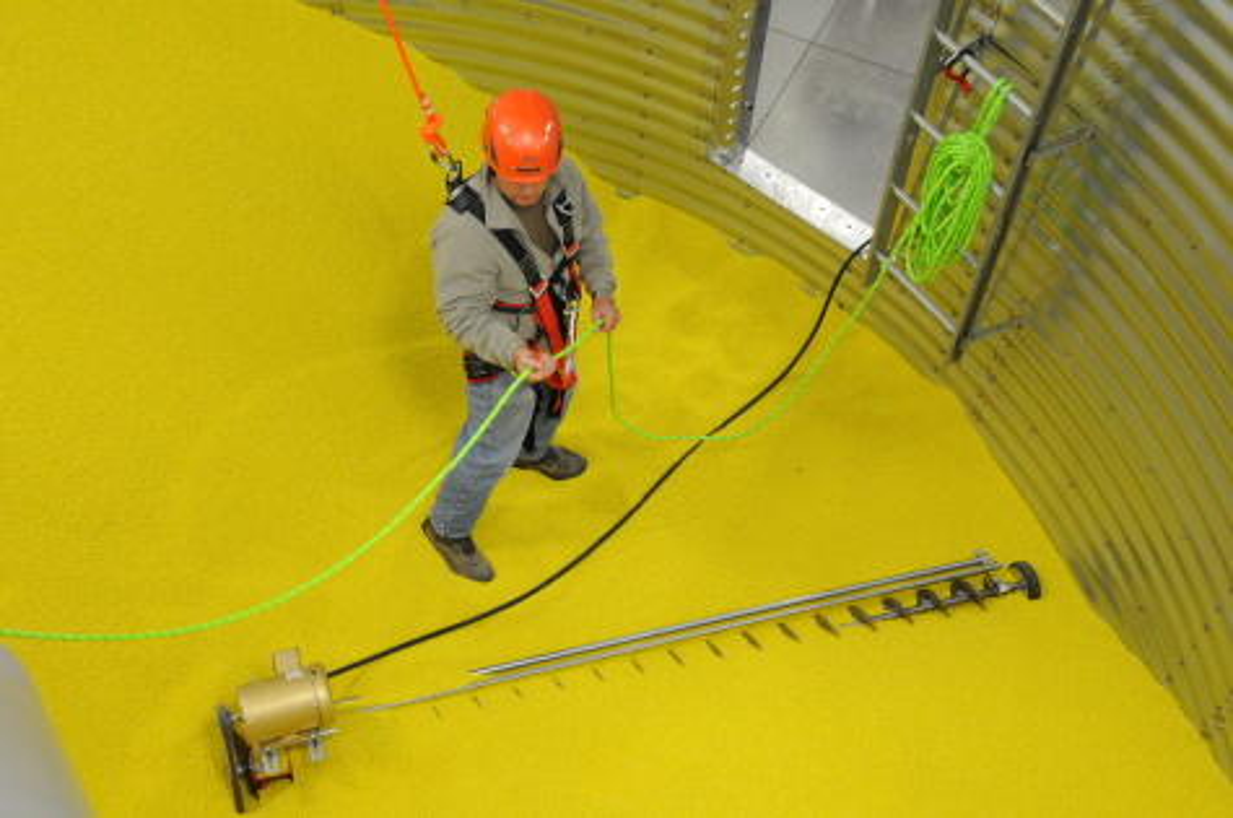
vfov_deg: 28.8
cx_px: 616
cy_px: 409
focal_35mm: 46
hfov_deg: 42.4
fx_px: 1590
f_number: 7.1
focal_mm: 31
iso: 1600
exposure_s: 1/100
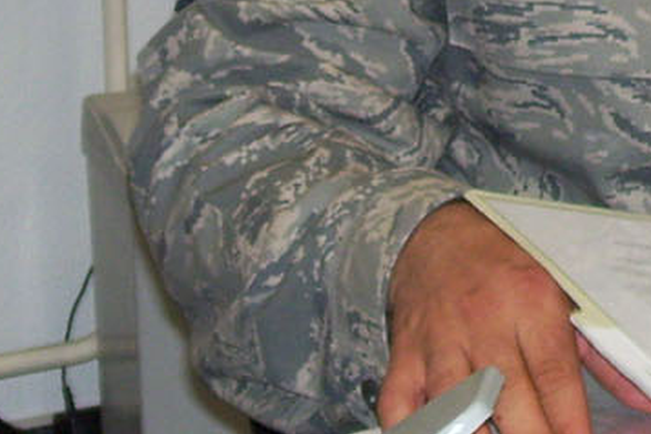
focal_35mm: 294
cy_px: -255
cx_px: 675
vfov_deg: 4.6
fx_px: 5316
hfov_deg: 7.0
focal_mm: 11.6
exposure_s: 1/80
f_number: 4
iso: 160
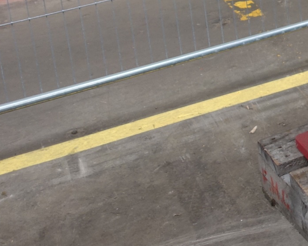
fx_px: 911
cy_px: -156
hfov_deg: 15.8
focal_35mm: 100
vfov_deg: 14.1
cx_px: 586
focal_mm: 8.8
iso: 125
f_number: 2
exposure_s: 1/30
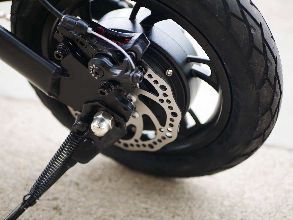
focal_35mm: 50
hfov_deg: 38.2
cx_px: 146
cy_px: 110
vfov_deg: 29.1
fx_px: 423
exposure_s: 1/100
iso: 200
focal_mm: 25
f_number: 1.7
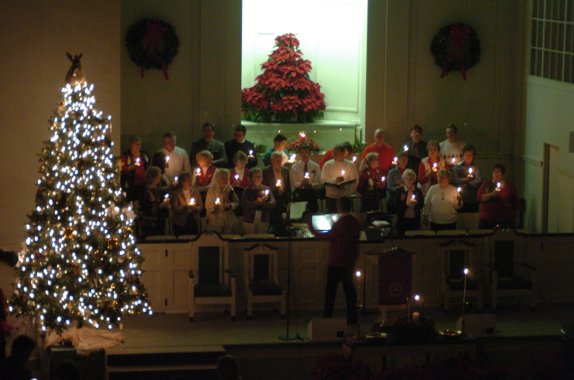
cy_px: 190
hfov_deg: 13.1
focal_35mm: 158
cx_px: 287
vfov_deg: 8.7
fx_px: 2506
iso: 1000
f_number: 4.5
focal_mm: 105
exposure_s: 1/8
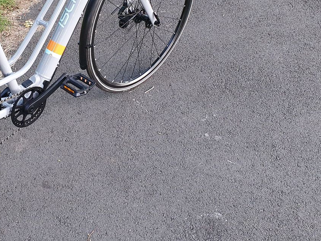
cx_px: 62
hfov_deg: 37.4
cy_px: 50
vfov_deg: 29.1
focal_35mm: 49
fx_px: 454
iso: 250
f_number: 2.4
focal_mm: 4.32
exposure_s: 1/50
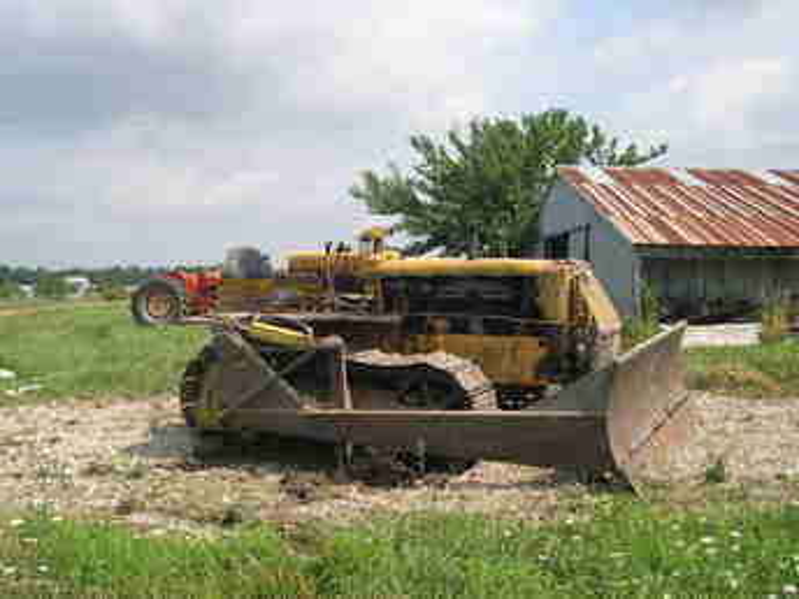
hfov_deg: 49.0
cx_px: 400
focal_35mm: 38
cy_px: 300
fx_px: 877
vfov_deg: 37.7
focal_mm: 8
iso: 100
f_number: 7.6
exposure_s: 1/171
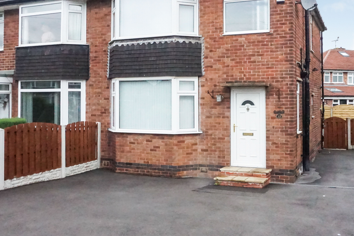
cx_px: 210
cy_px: 94
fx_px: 384
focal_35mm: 39
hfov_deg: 49.3
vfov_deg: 34.1
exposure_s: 1/3200
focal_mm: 16
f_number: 14
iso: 8000
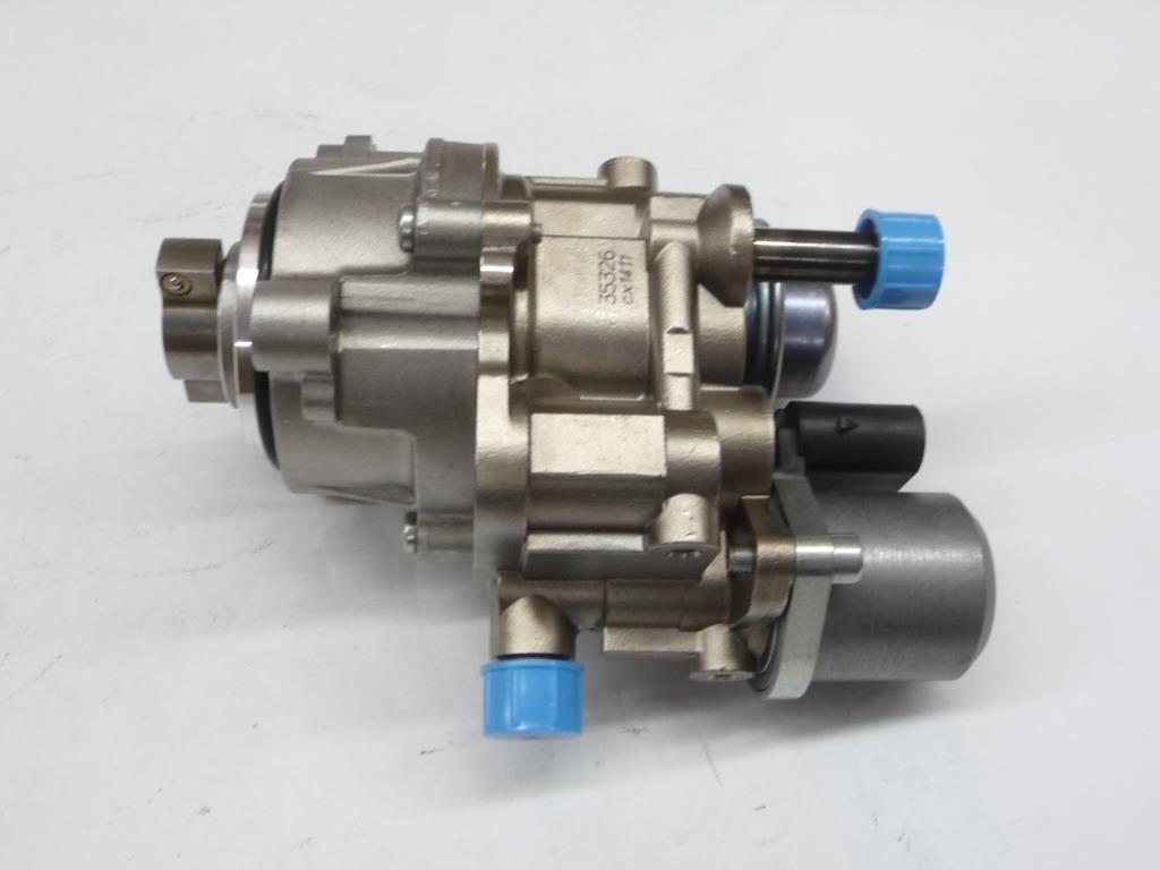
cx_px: 580
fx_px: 1173
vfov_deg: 40.7
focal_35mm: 35
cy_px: 435
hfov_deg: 52.6
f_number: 3.3
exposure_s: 1/30
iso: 200
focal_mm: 4.7
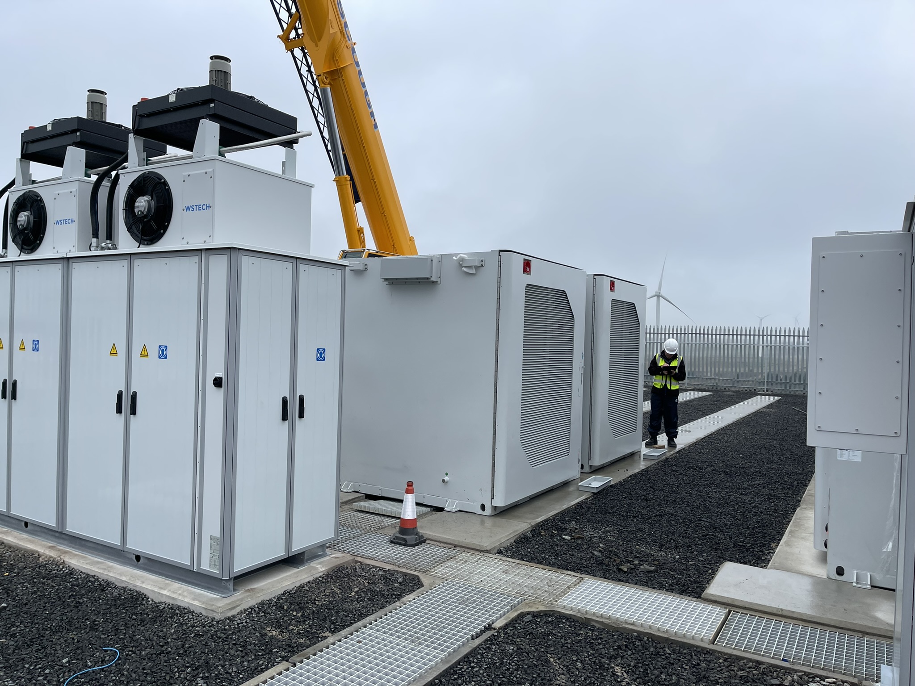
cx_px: 458
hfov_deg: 67.3
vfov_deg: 53.1
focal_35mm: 26
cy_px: 343
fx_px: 687
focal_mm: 5.1
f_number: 1.6
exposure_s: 1/1667
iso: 32
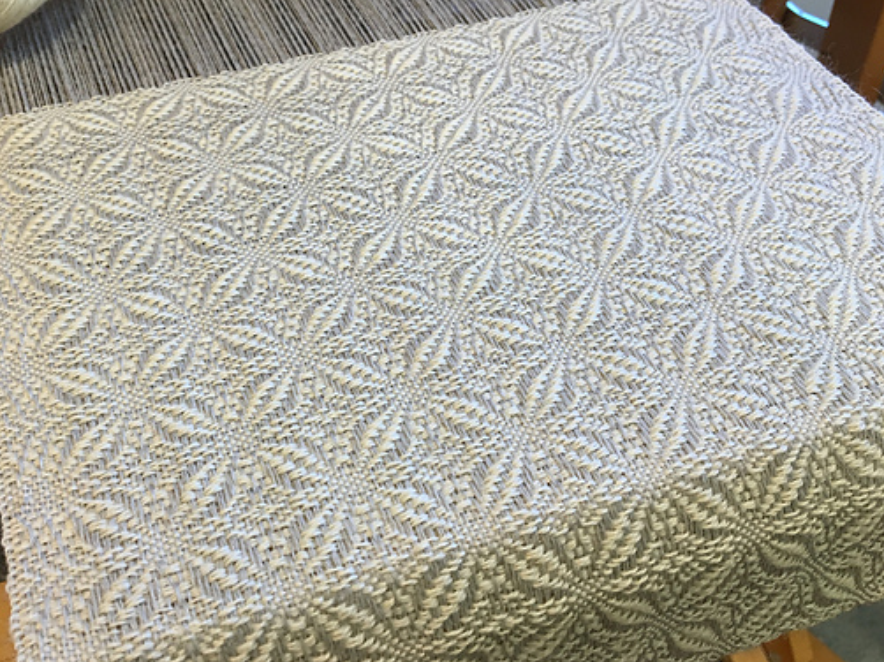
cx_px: 324
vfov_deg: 38.5
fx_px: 944
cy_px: 266
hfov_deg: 49.6
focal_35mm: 37
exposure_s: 1/30
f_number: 2.2
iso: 40
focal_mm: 4.15
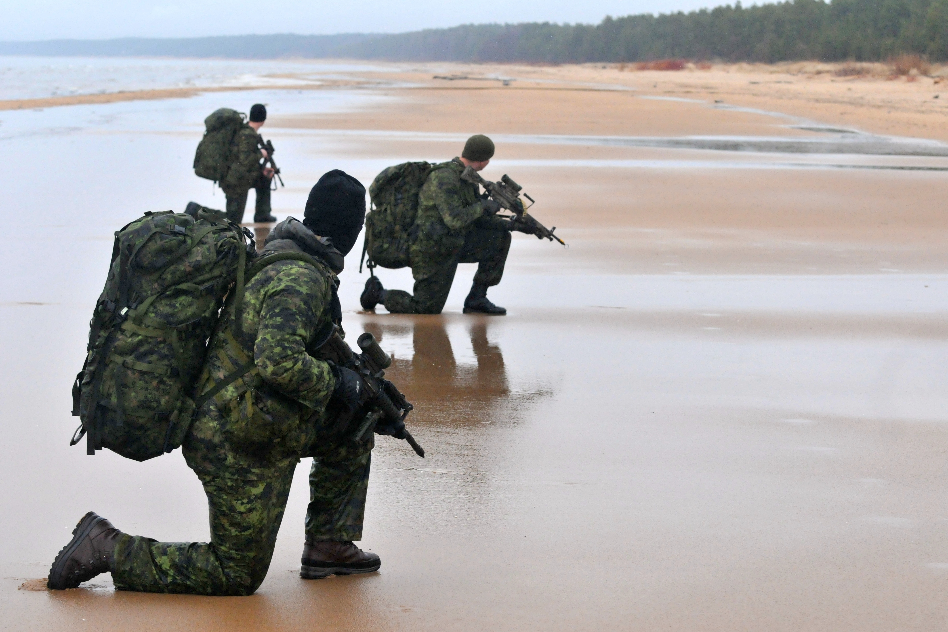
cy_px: 316
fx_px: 2791
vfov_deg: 12.9
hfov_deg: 19.3
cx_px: 475
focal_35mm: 106
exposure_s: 1/1600
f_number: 5
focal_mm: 70
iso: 1000
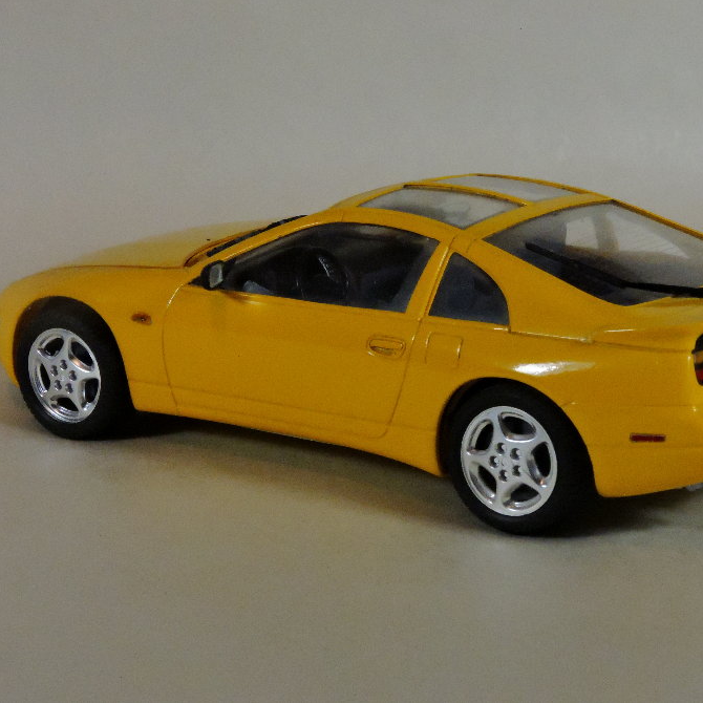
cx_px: 421
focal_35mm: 95
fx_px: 2183
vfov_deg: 18.3
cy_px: 350
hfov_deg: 18.3
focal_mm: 14.3
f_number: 6.3
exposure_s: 1/250
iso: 1600
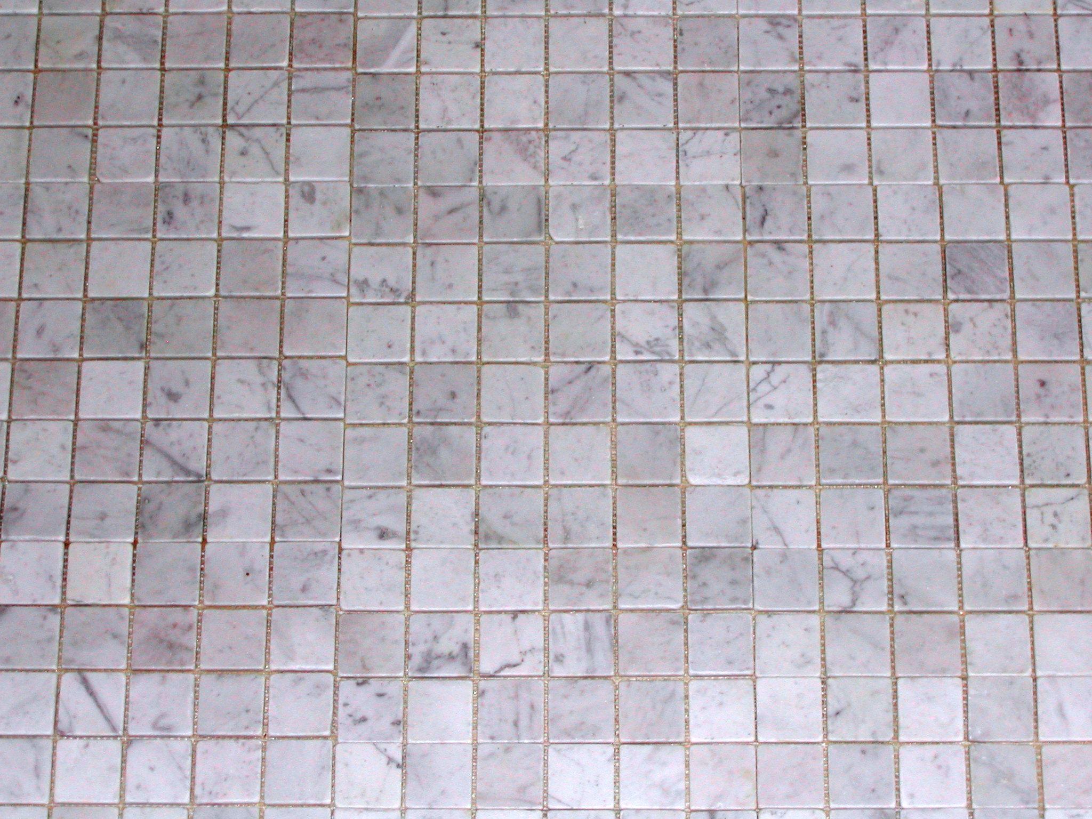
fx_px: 3060
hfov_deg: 20.2
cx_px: 546
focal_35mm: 97
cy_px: 410
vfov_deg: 15.2
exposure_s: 1/60.1
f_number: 4.6
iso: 100
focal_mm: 20.5
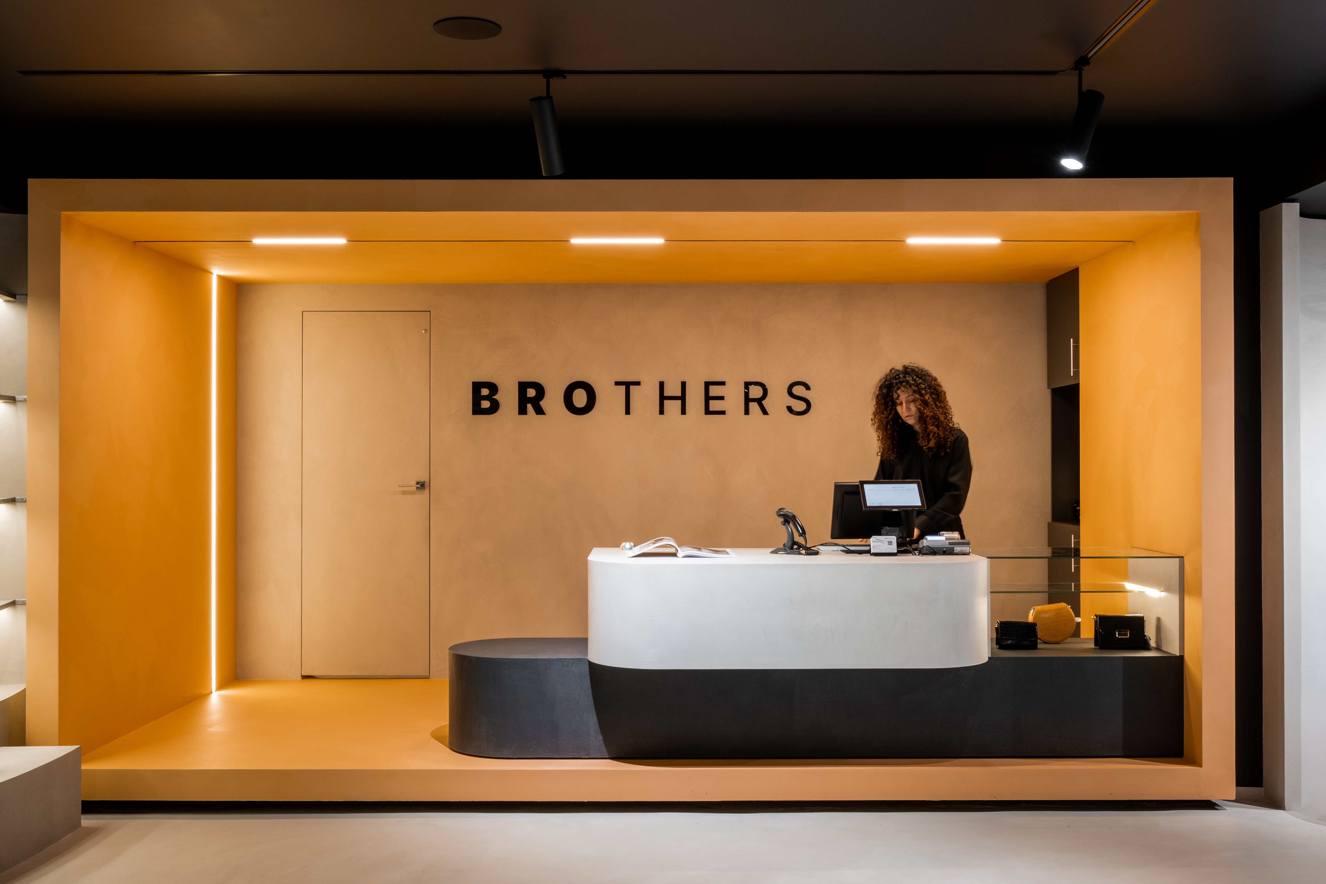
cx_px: 663
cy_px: 442
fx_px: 1363
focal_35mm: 37
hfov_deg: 51.9
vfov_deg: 35.9
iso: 100
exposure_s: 1.3
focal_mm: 25
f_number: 13
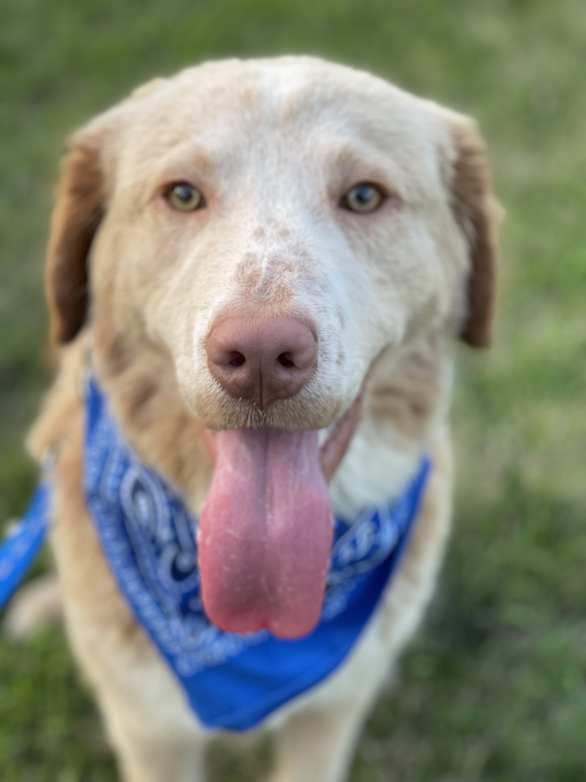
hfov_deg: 28.0
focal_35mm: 52
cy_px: 391
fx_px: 1174
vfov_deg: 36.8
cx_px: 293
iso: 80
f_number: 2
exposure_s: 1/122
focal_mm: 6
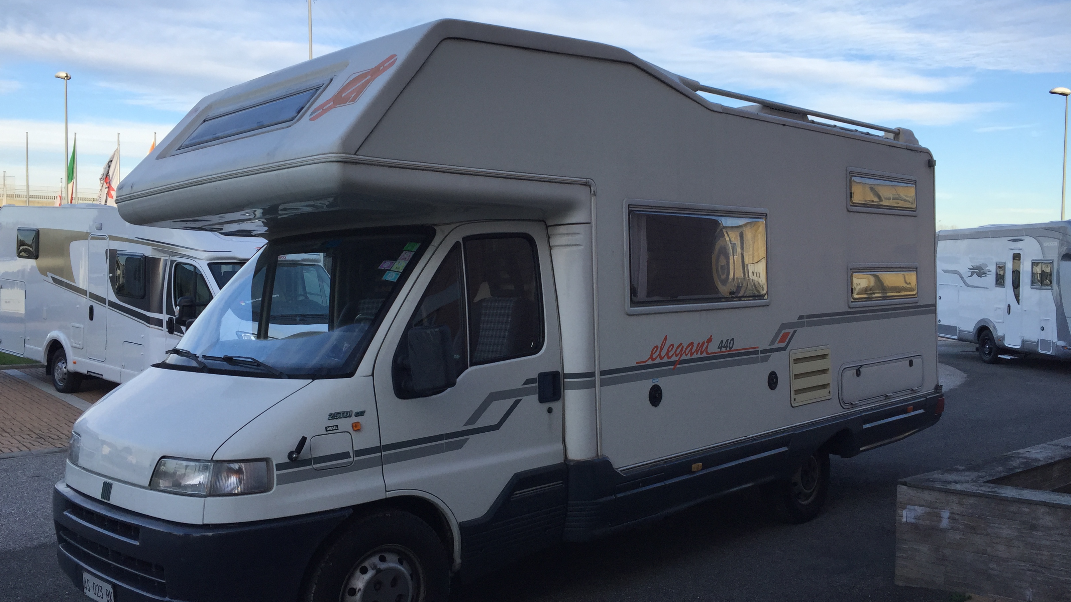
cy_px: 305
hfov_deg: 61.0
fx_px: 909
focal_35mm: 32
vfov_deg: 36.7
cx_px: 530
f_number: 2.2
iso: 32
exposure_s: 1/565
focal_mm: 4.15
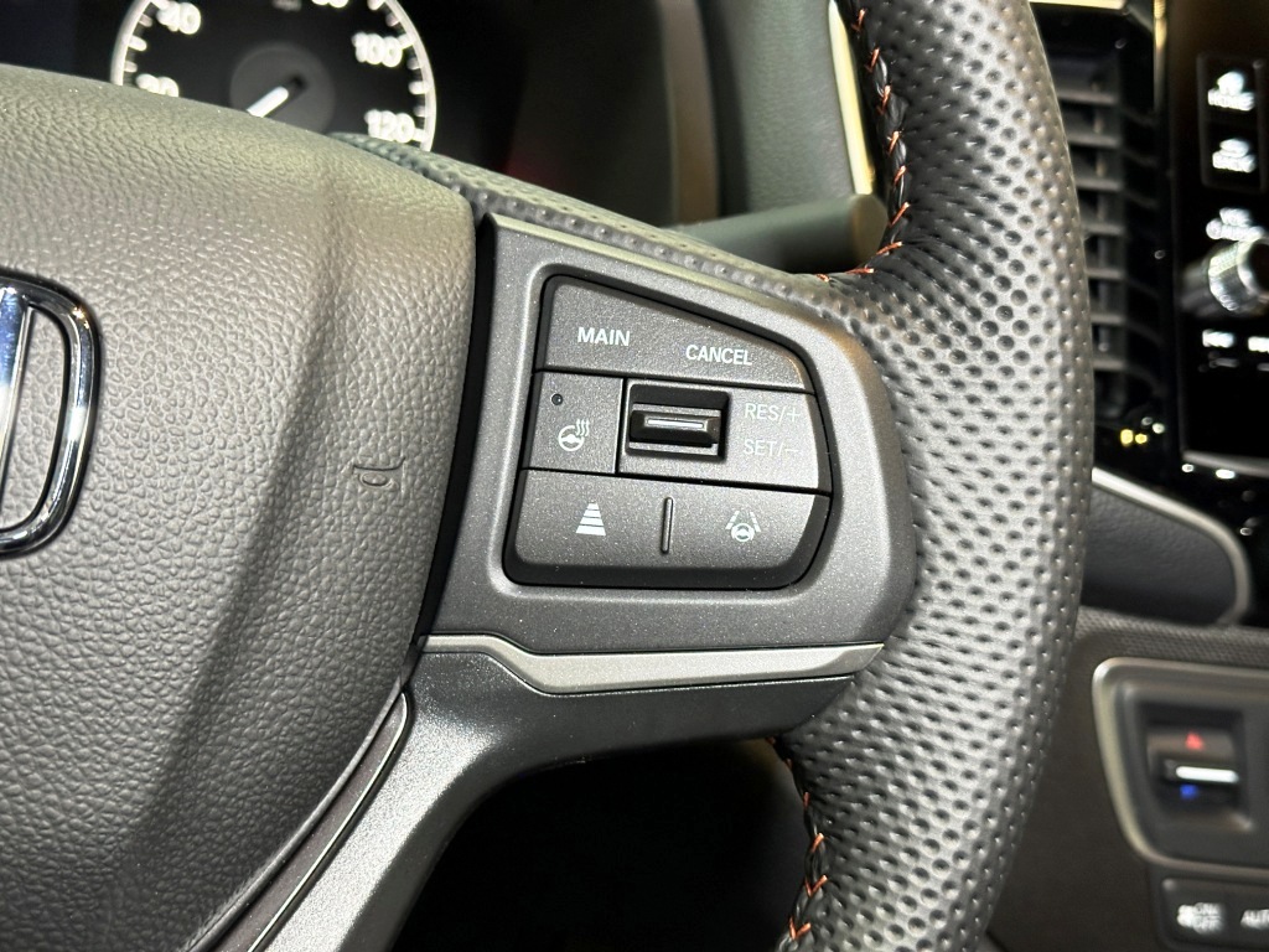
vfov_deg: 30.3
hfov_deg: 39.7
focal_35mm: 48
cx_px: 634
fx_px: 1760
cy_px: 476
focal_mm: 6.86
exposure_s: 1/40
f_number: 1.78
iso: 500
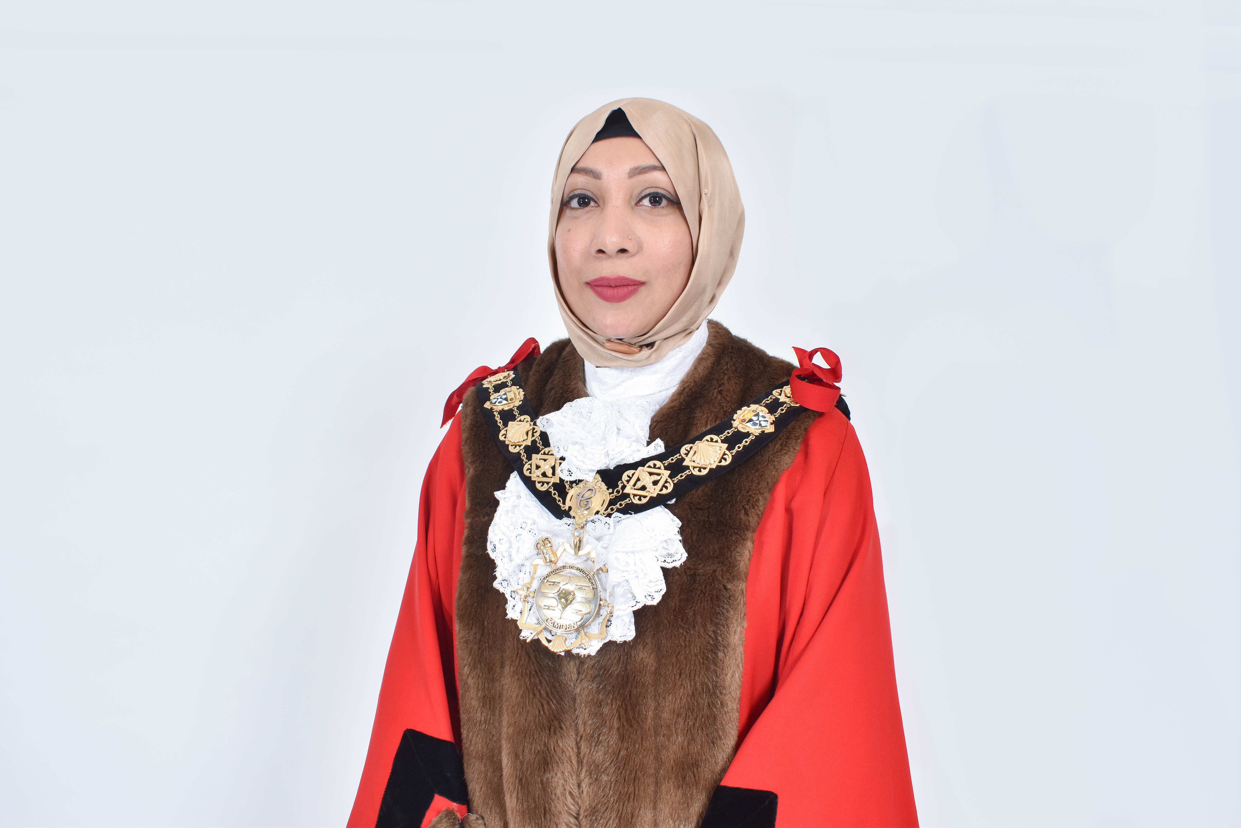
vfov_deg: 43.6
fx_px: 1034
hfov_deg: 61.9
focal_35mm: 30
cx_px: 620
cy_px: 414
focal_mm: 20
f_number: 8
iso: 400
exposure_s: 1/100
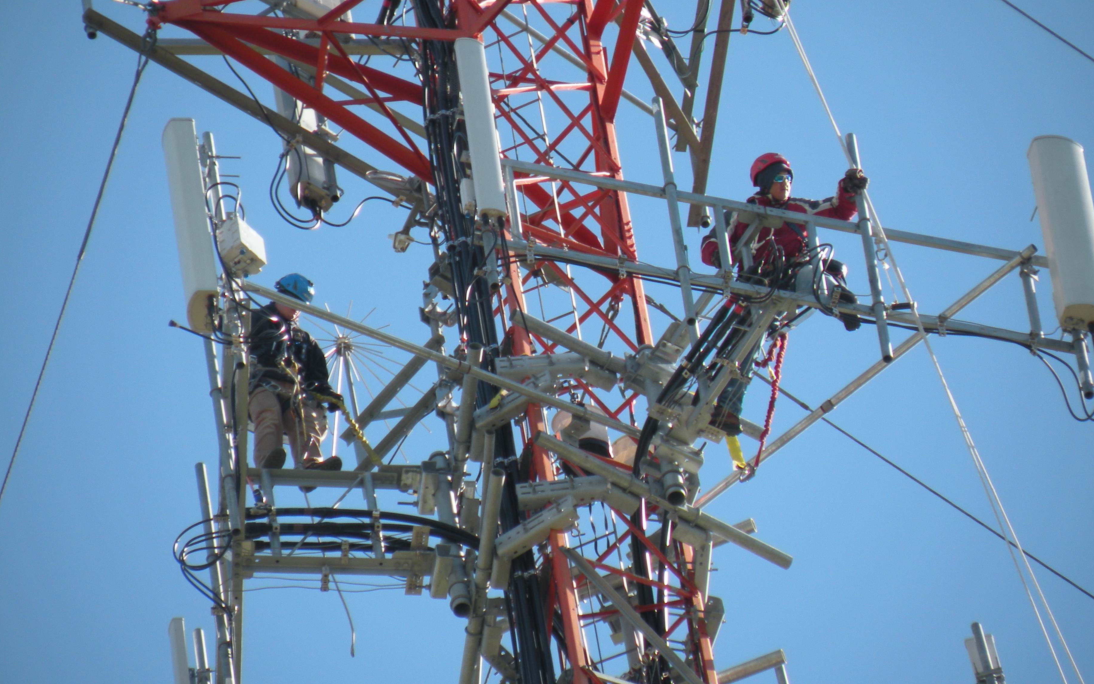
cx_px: 547
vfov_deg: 2.5
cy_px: 361
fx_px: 15384
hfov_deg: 4.1
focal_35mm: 516
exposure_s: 1/275
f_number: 4.5
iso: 64
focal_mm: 84.2
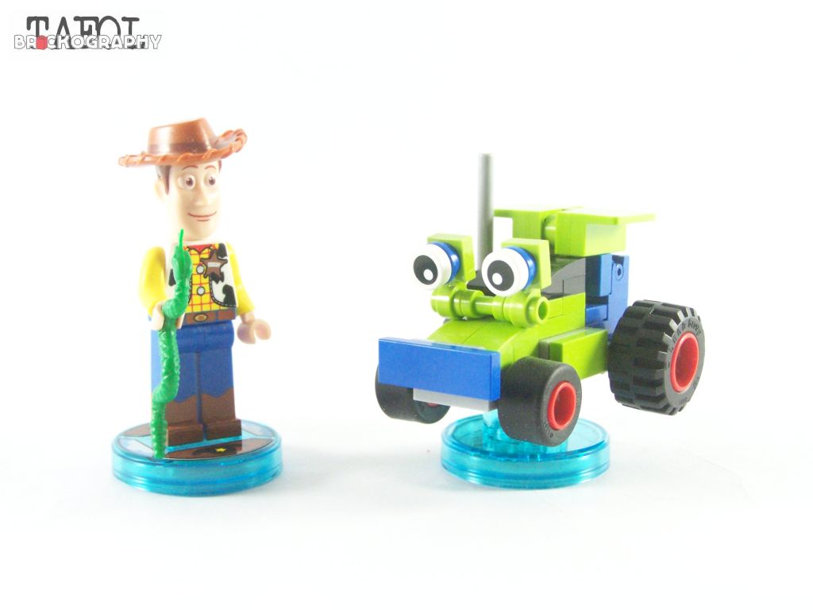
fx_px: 1386
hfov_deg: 32.7
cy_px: 305
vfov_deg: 24.8
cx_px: 406
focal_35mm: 59
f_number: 4
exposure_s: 1/60
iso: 400
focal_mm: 9.8
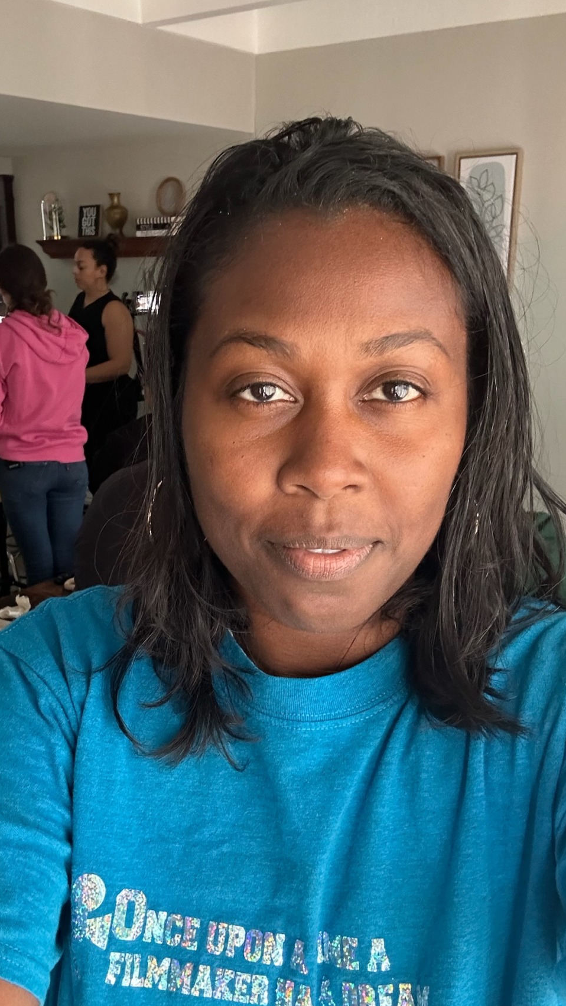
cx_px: 201
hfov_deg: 35.4
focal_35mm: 33
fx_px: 881
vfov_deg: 59.5
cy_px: 507
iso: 250
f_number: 1.9
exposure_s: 1/60
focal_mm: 2.69
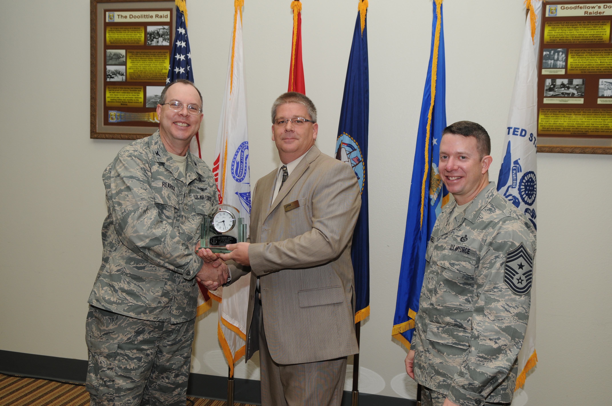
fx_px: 662
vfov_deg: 34.1
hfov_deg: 49.6
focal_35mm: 39
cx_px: 306
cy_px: 203
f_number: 4.5
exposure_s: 1/80
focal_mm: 26
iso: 320
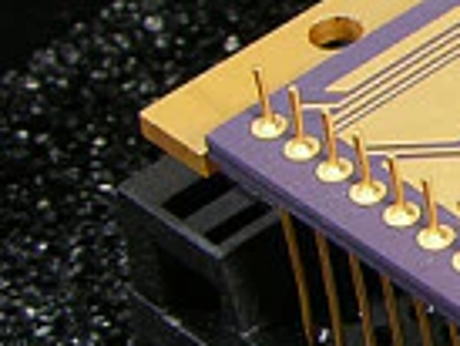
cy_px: 139
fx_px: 5413
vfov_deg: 3.7
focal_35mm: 407
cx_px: 1215
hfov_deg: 4.7
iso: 50
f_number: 5.7
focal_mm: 15.7
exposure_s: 1/120
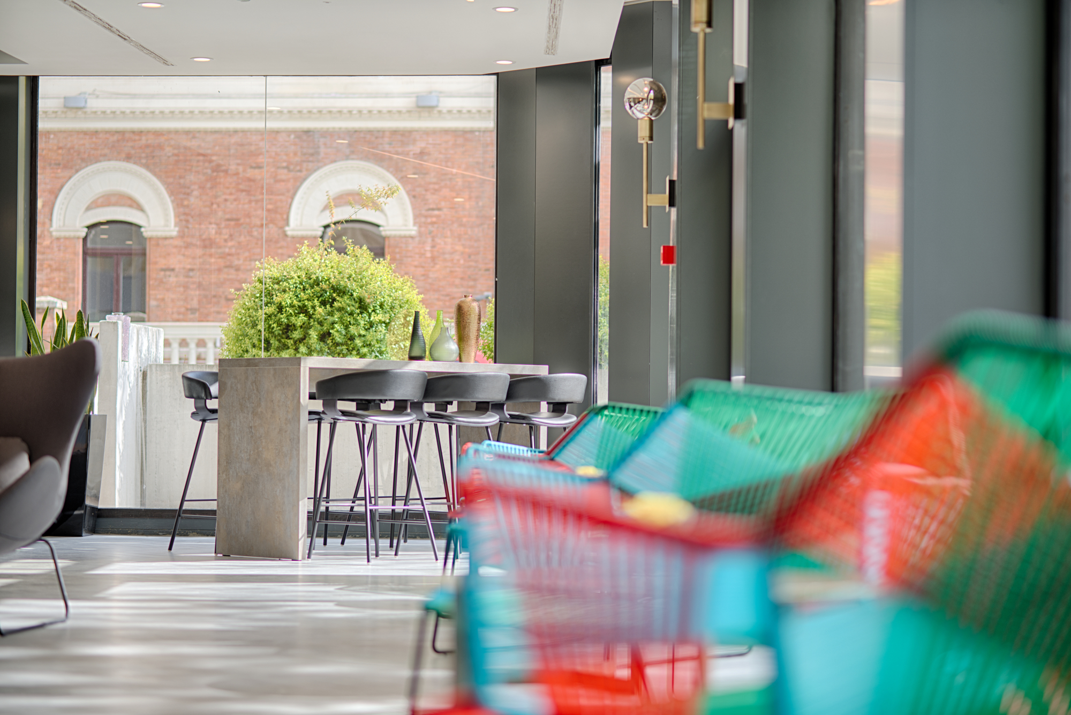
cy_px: 358
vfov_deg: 16.1
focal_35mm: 85
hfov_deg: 23.9
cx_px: 536
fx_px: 2529
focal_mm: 85
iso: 31
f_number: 3.2
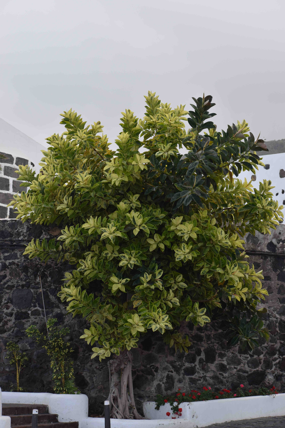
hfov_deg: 14.7
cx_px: 142
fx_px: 1104
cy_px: 214
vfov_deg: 21.9
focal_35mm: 93
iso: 250
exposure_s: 1/500
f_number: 7.1
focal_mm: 62
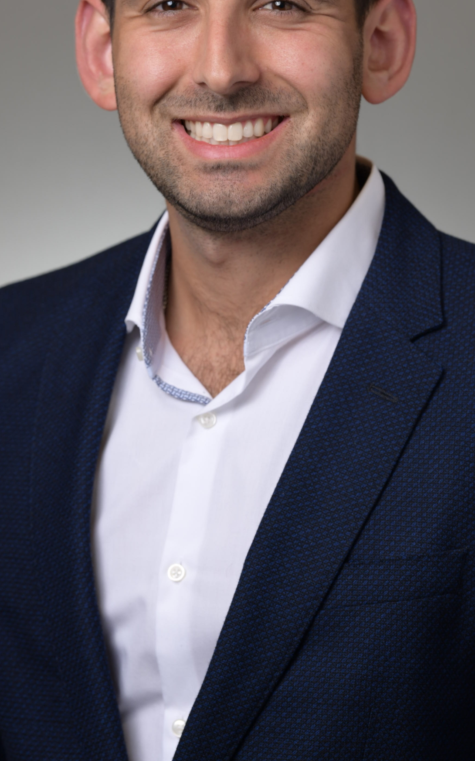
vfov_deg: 10.4
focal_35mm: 202
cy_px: 221
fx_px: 4184
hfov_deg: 6.5
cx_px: 241
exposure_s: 1/100
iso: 320
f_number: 5.6
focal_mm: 135
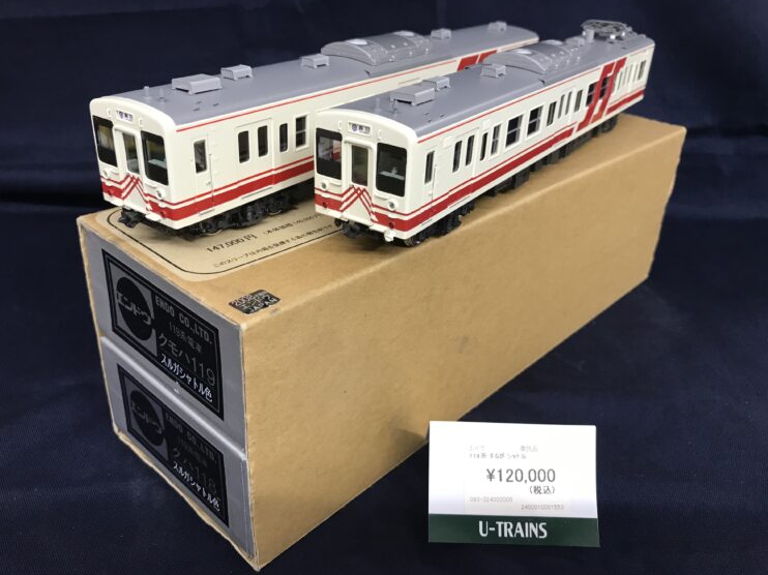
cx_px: 381
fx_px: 643
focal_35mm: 29
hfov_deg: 61.7
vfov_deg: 48.2
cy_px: 286
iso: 32
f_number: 1.8
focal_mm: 3.99
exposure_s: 1/20
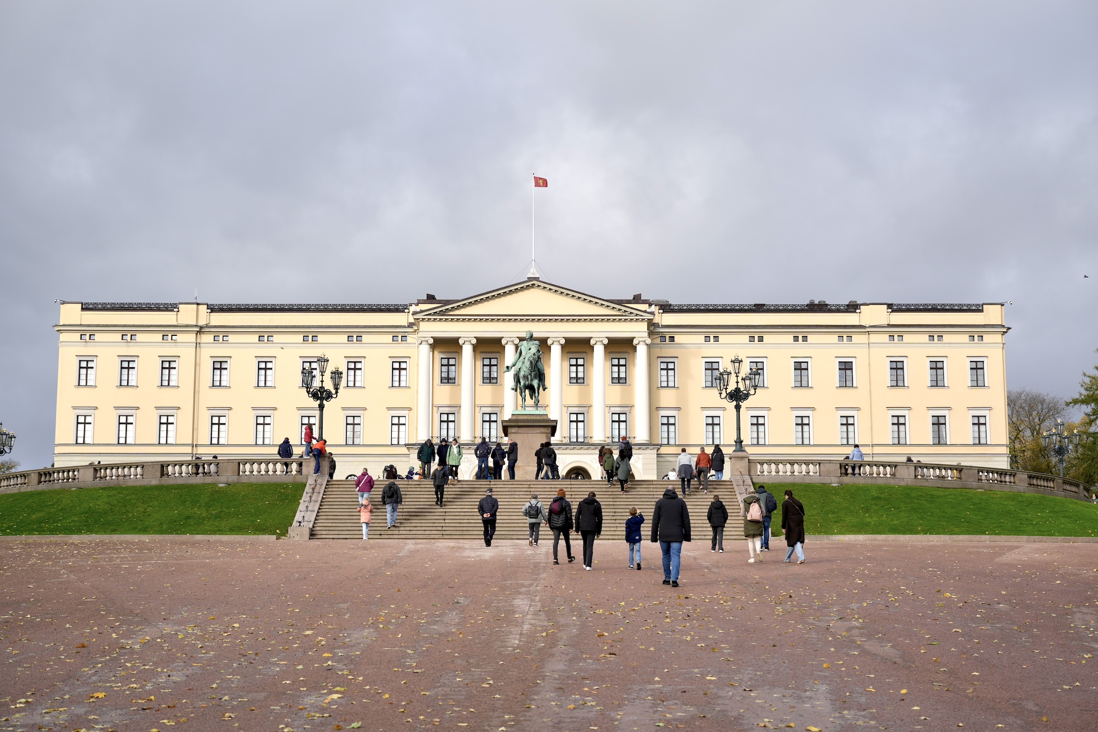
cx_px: 549
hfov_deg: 41.1
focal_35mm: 48
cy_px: 366
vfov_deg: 28.1
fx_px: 1464
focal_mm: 48
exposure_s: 1/800
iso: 100
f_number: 4
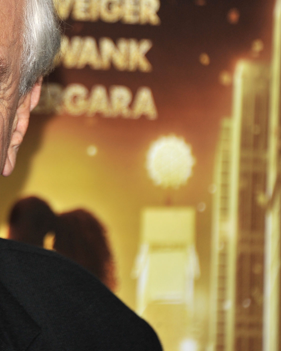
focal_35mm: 601
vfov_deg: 3.2
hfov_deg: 2.6
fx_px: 6248
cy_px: 128
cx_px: -91
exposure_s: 1/160
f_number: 5.6
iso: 320
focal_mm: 300
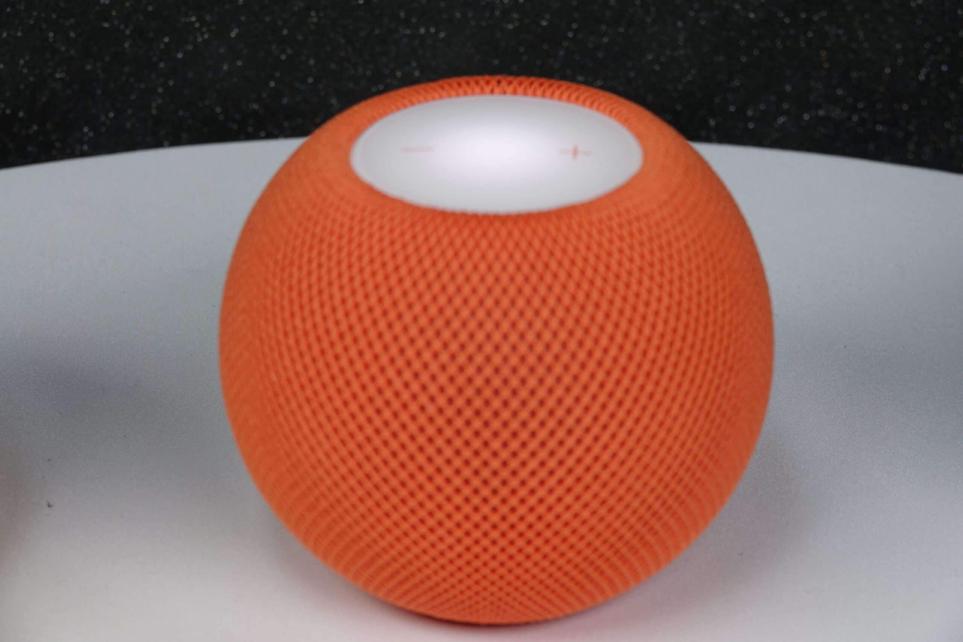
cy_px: 321
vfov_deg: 10.2
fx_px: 3611
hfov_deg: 15.2
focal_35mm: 135
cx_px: 482
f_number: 5.6
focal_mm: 49.51
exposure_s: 1/60
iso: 250
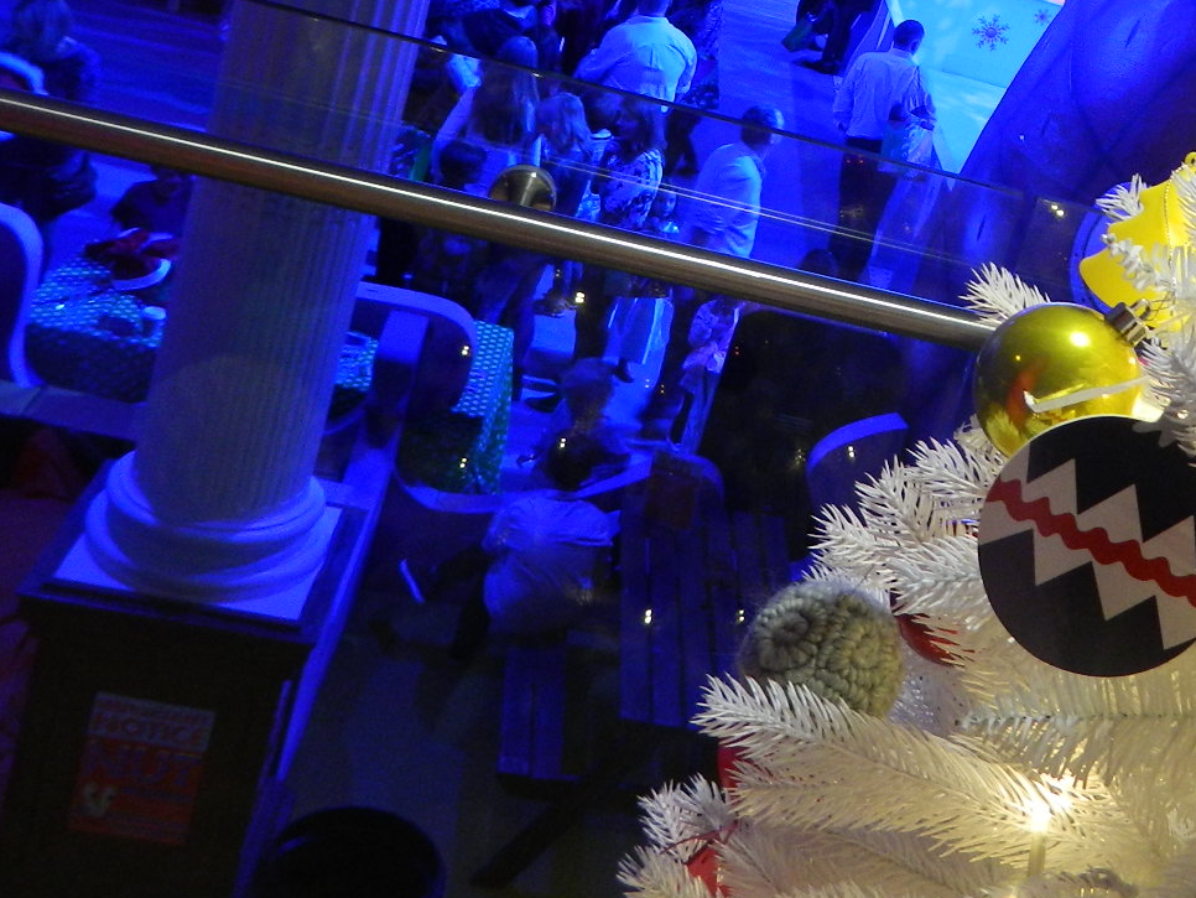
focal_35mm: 53
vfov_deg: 26.6
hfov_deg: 34.4
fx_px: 1832
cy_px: 90
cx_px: 1041
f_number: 3.1
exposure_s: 1/30
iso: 200
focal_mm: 4.5
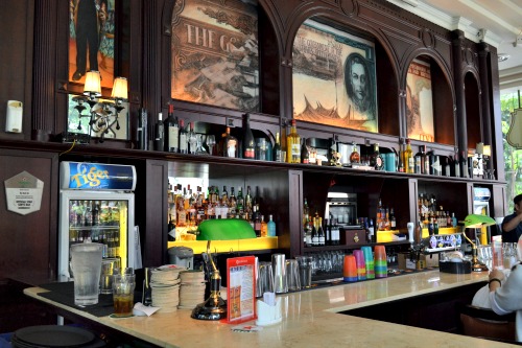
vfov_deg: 39.9
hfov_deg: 57.2
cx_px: 261
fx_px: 478
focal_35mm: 33
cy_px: 174
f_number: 5.6
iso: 500
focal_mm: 22
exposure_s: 1/60
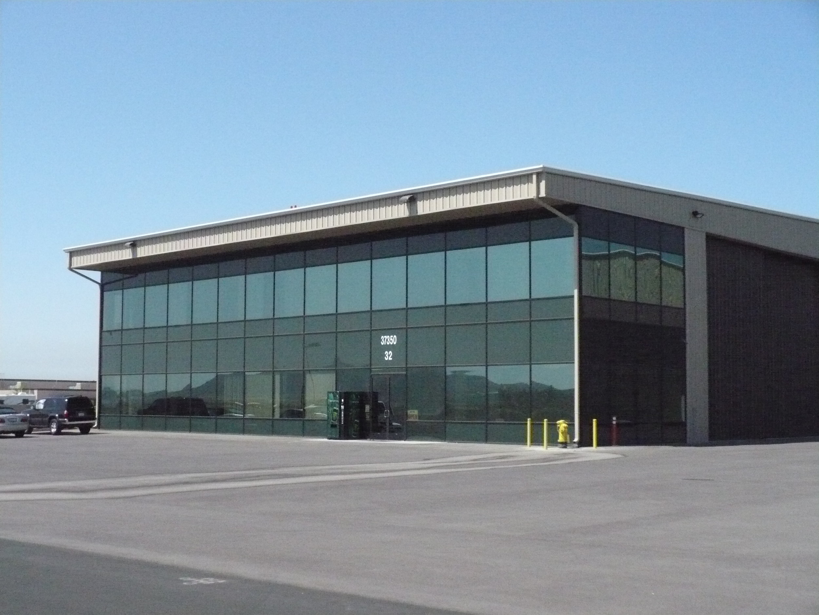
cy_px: 308
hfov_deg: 39.7
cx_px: 410
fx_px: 1136
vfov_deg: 30.3
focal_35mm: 48
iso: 800
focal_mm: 7.9
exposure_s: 1/1300
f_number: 9
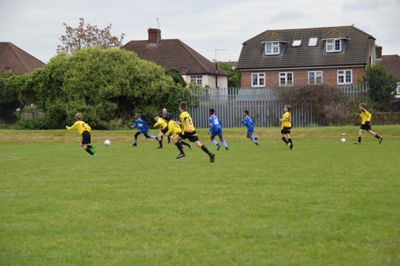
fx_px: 916
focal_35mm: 82
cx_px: 200
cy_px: 133
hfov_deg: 24.6
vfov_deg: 16.5
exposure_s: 1/1250
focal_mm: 55
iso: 400
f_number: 5.6
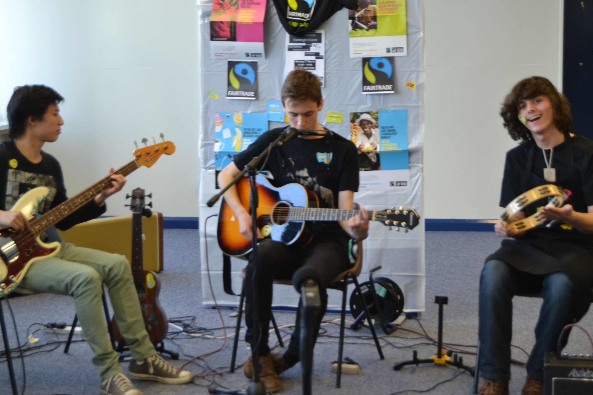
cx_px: 296
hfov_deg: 29.9
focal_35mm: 68
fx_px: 1112
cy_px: 198
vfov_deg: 20.2
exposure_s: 1/60
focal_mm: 45
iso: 640
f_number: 5.3
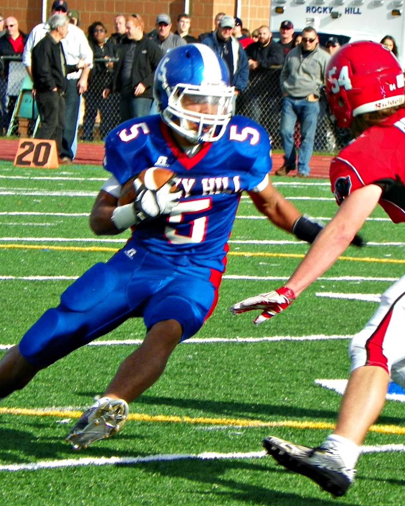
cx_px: 196
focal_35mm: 298
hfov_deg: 5.2
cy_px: 253
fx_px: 4465
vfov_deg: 6.5
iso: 64
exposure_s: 1/500
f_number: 4.5
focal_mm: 40.6
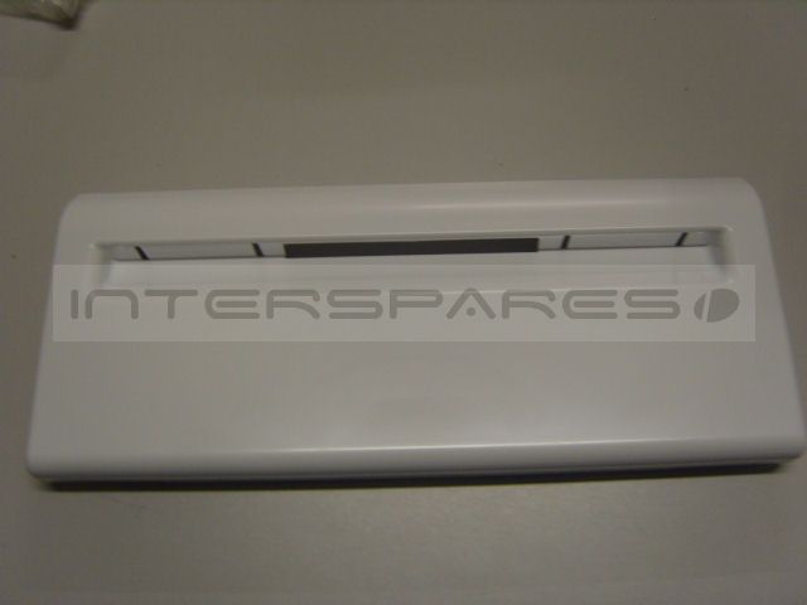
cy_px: 302
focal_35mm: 35
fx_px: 816
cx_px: 404
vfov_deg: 40.7
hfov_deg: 52.6
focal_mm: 7.4
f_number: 2.8
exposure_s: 1/30
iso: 97
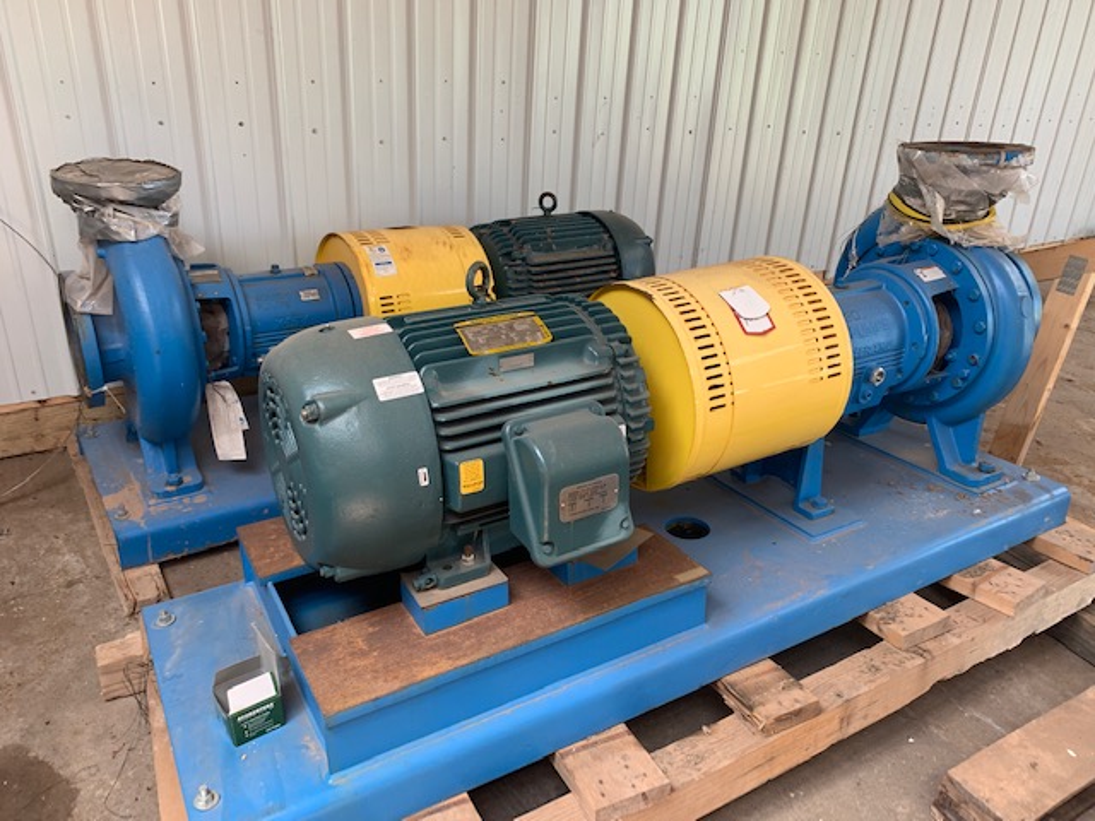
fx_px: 822
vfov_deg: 53.1
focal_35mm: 26
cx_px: 548
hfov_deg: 67.3
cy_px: 410
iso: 100
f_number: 1.8
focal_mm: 4.25
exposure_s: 1/119
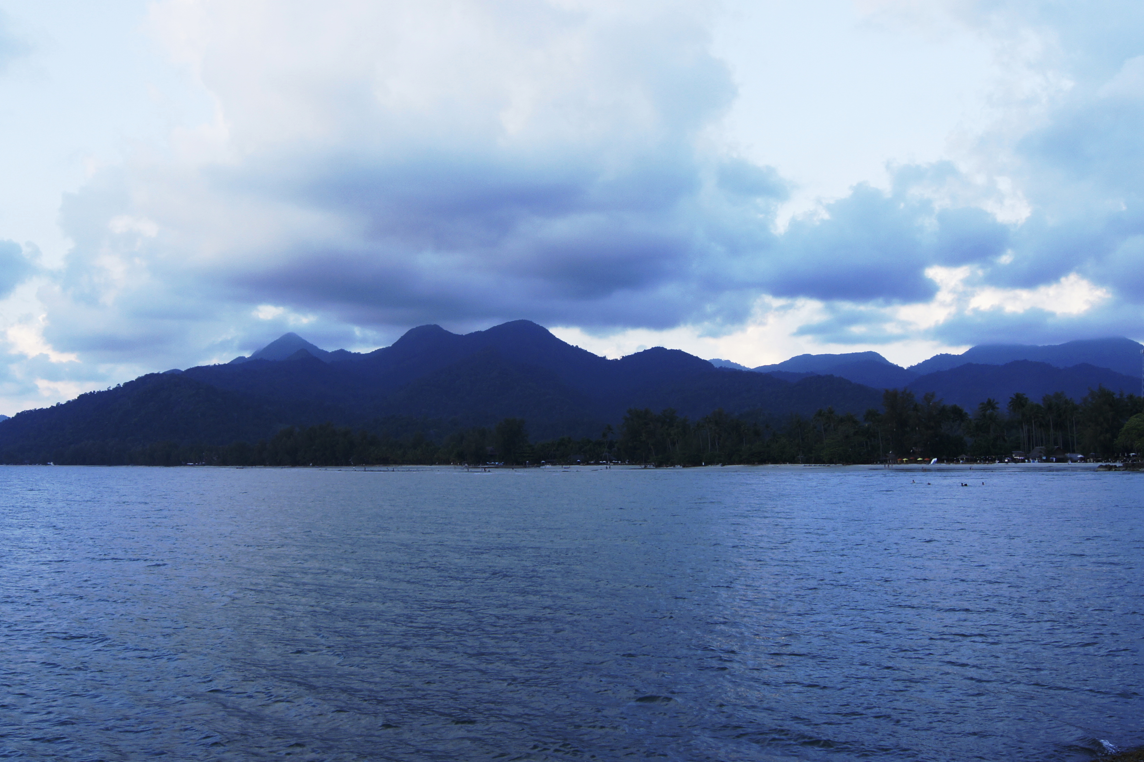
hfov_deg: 36.9
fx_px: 1715
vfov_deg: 25.0
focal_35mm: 54
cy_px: 307
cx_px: 534
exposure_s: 1/100
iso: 200
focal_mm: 26
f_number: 9
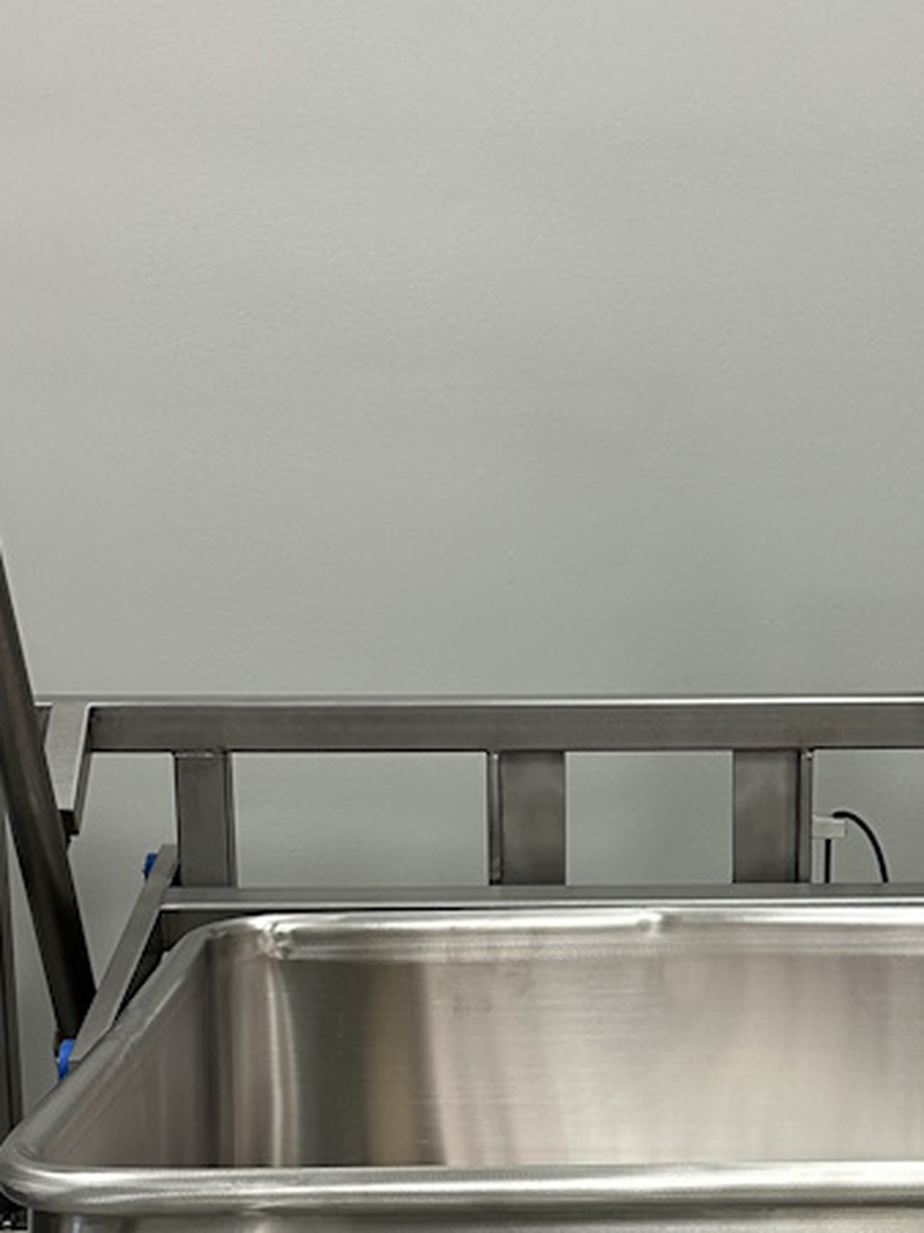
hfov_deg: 20.7
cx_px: 593
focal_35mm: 71
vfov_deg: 27.0
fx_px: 2528
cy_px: 947
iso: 200
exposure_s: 1/60
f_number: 1.78
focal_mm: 6.86
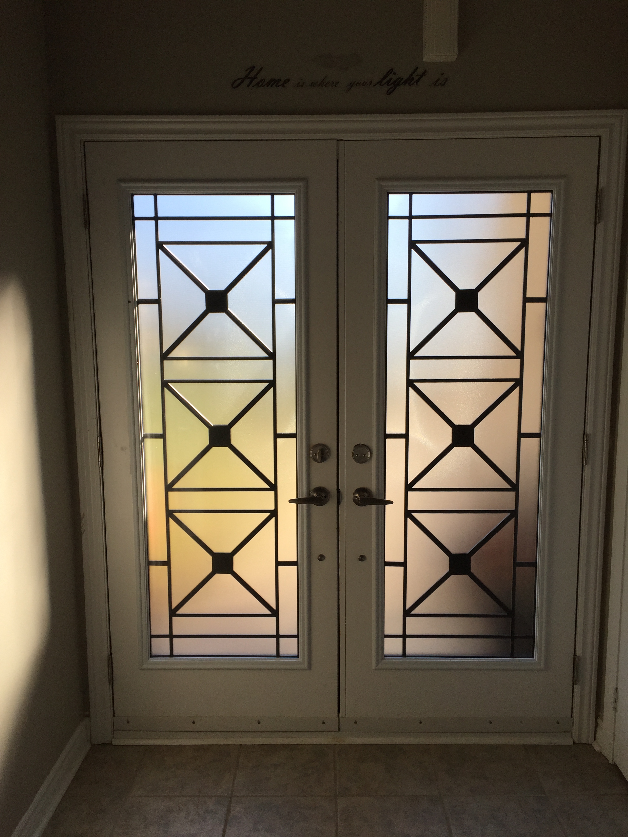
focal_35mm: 29
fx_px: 701
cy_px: 418
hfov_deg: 48.2
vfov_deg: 61.7
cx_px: 314
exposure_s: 1/599
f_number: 2.2
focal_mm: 4.15
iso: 32
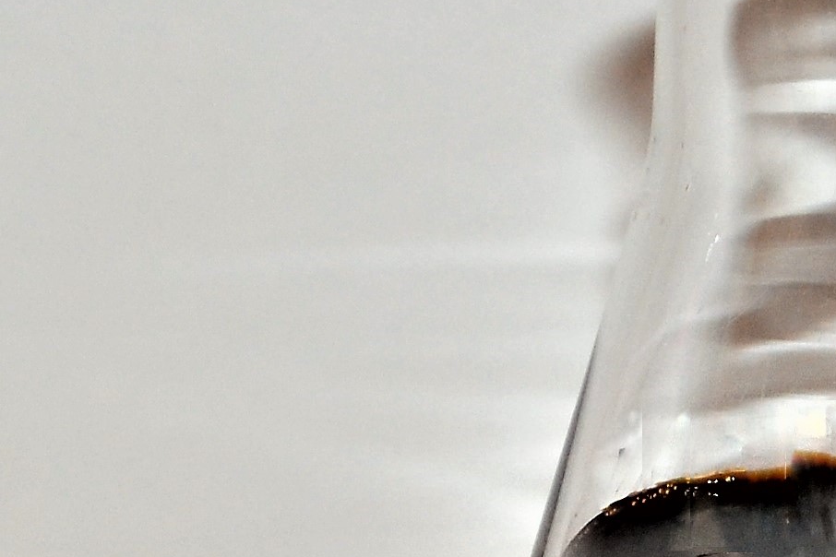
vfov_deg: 5.6
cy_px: 389
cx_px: 59
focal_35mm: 244
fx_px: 5666
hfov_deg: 8.4
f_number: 4.8
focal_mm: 32
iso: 400
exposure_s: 1/60
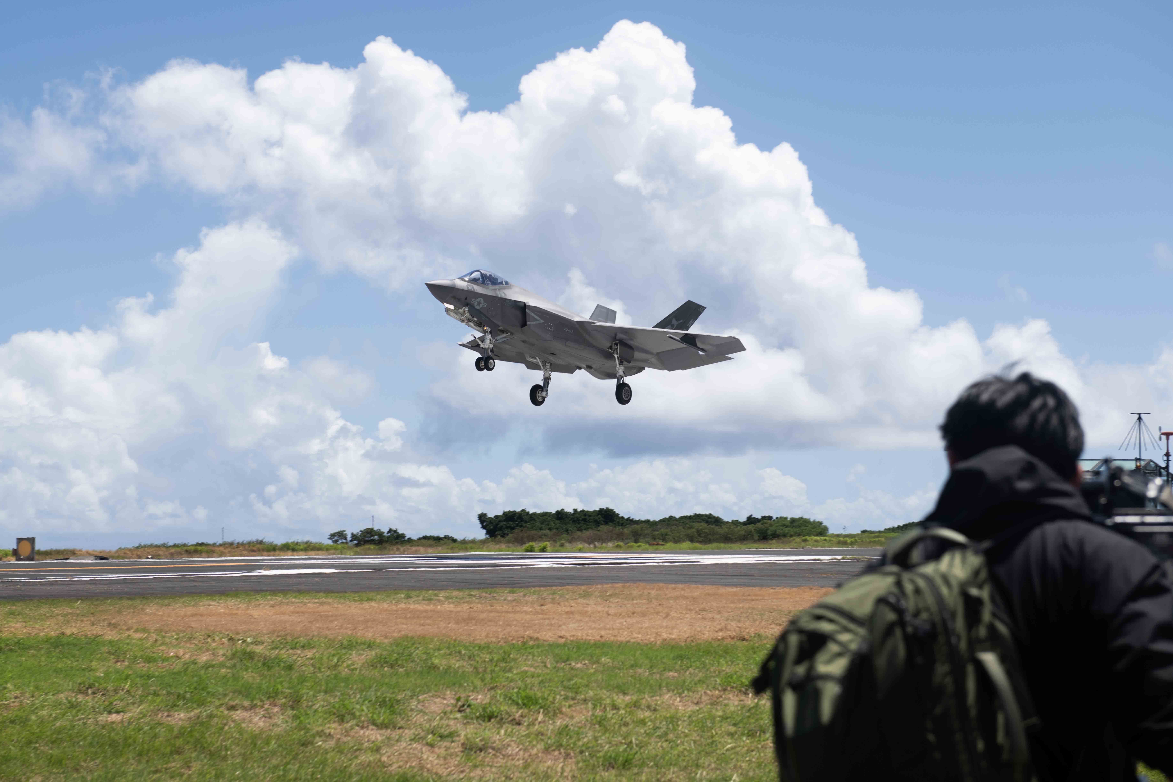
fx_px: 2281
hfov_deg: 28.8
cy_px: 366
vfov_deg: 19.5
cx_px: 574
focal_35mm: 70
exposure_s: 1/800
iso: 200
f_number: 6.3
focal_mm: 62
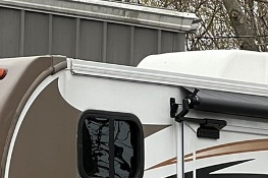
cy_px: 362
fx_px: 2723
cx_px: 76
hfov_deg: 5.6
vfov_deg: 3.7
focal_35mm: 366
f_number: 2.8
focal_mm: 9
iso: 32
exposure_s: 1/121
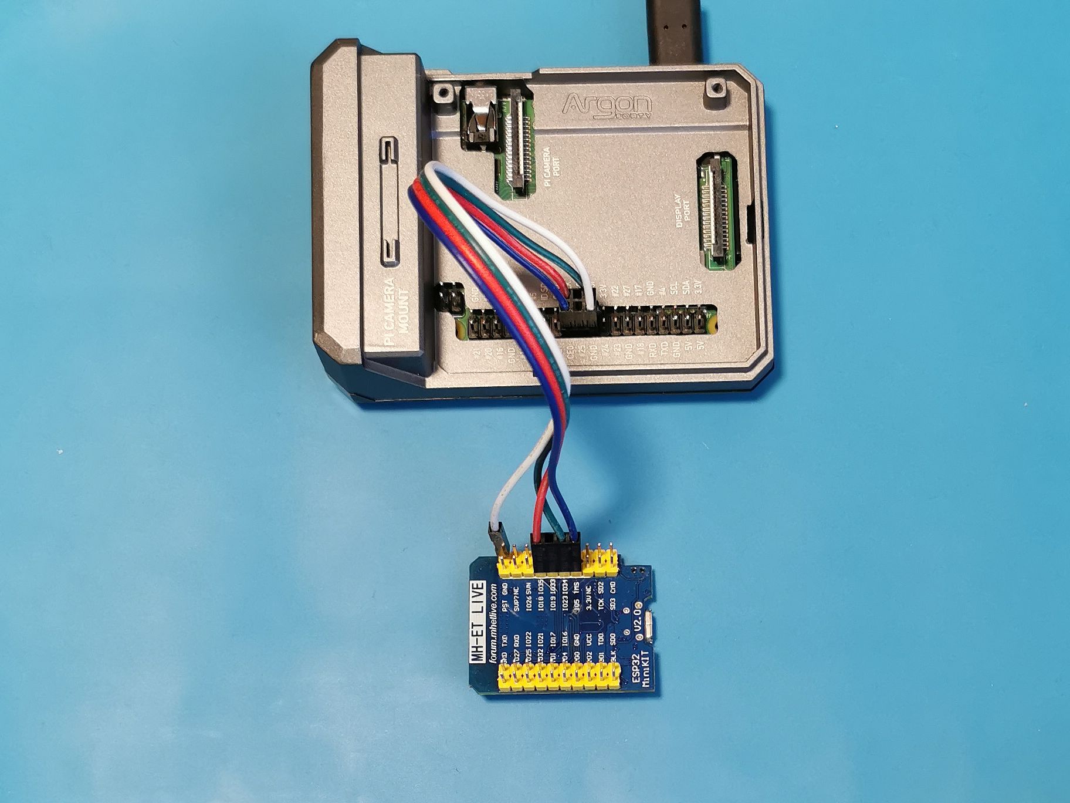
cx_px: 535
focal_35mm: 27
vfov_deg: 51.4
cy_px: 402
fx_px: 835
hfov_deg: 65.3
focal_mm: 5.56
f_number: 1.6
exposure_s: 1/100
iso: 200
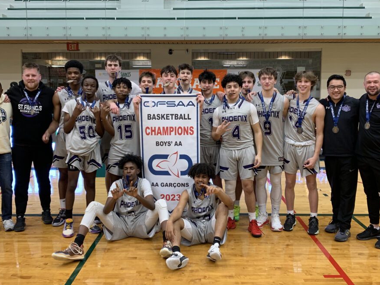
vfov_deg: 37.7
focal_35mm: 38
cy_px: 142
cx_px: 191
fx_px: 417
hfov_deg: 49.0
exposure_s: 1/60
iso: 64
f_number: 1.8
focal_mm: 4.25
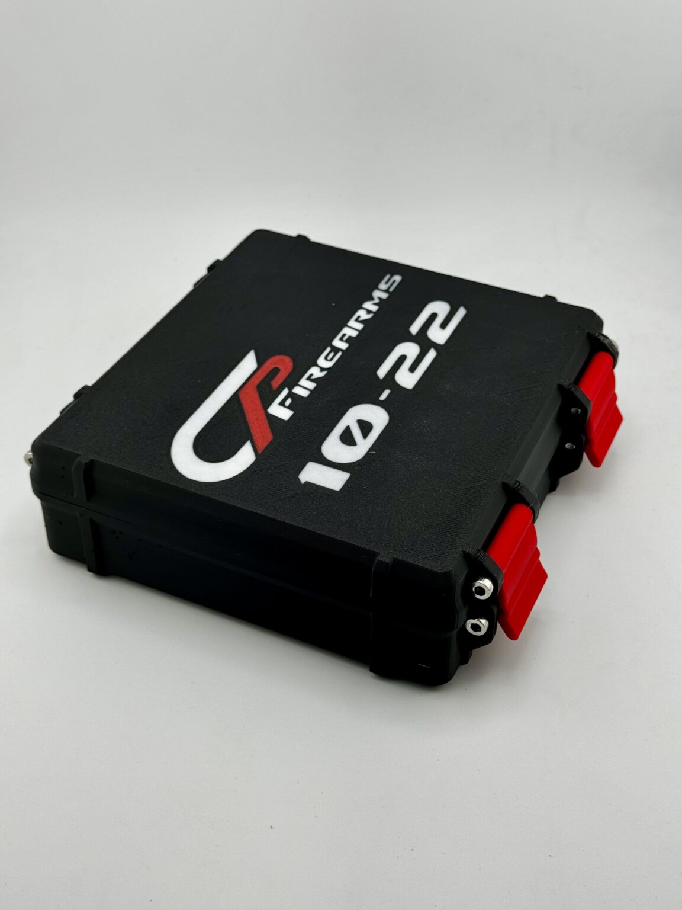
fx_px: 1261
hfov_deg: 30.3
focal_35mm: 48
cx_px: 341
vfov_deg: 39.7
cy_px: 455
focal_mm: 6.76
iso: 64
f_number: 1.78
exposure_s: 1/2045
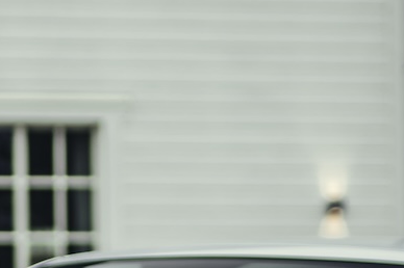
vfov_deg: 5.3
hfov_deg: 8.0
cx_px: 51
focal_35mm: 258
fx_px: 2893
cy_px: 454
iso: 50
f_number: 1.4
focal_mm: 50
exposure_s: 1/100
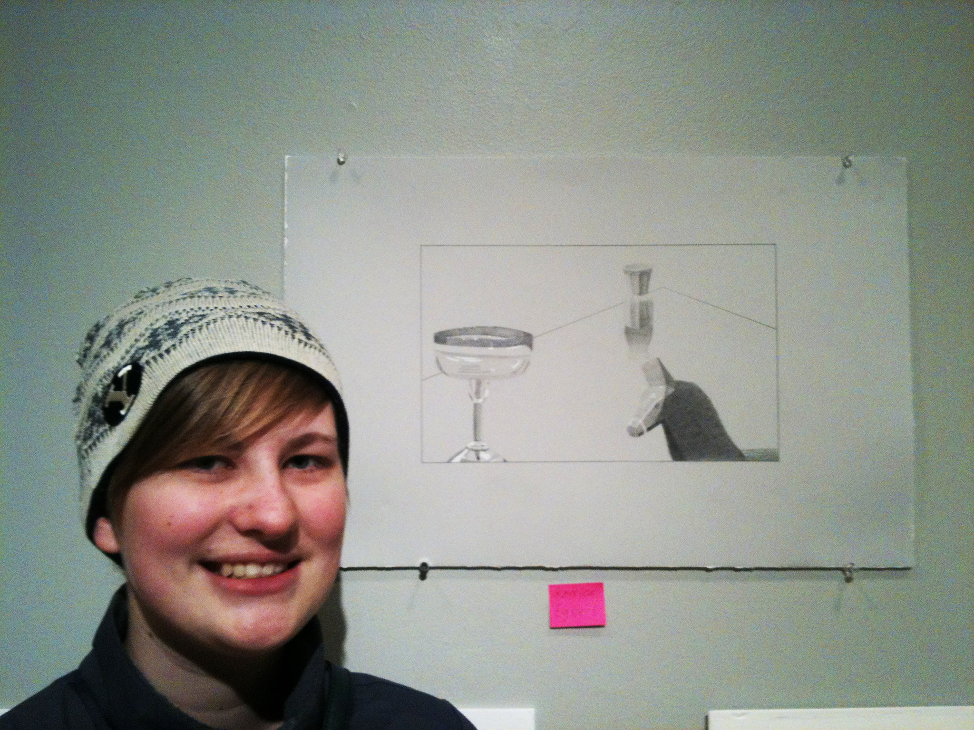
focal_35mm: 35
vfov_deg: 40.7
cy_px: 365
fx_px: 985
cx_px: 487
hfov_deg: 52.6
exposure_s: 1/15
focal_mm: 3.85
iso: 100
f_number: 2.8
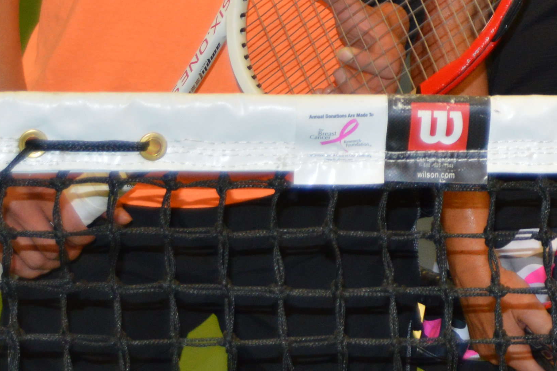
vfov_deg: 7.0
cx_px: 776
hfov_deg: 10.4
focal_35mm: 192
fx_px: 2968
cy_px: -227
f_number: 4.5
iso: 450
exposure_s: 1/60
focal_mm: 35
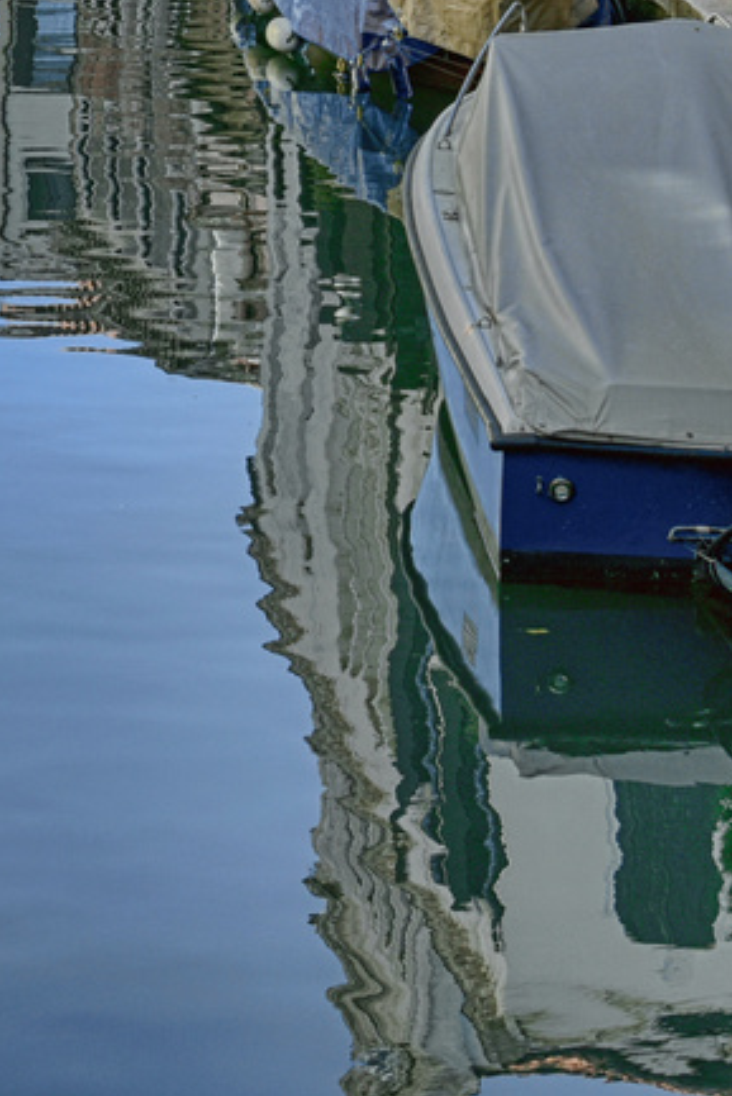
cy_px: -180
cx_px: -124
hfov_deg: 9.5
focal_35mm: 142
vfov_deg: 14.1
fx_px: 4327
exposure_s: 1/200
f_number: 5.6
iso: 100
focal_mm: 38
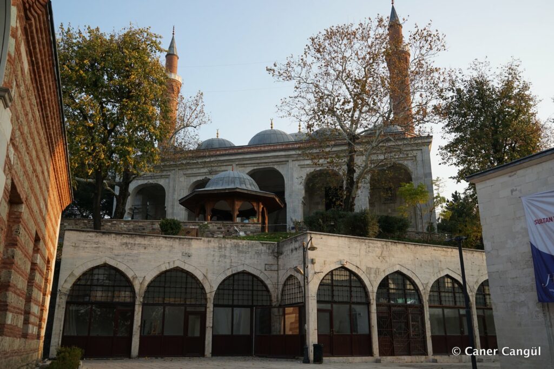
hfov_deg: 60.3
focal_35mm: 31
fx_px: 477
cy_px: 184
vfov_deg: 42.3
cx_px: 277
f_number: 7.1
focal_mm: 31
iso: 100
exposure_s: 1/60
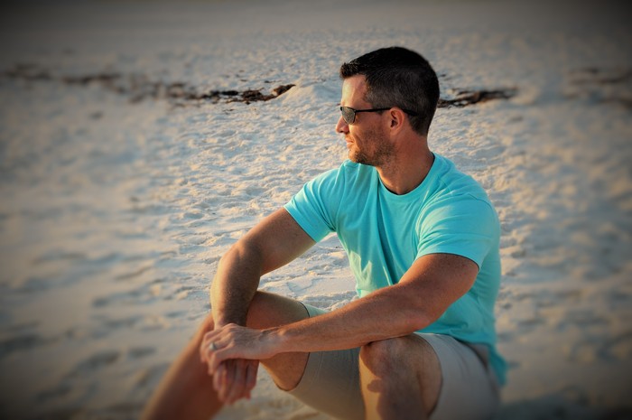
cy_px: 210
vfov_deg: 18.9
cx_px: 316
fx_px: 1263
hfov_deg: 28.1
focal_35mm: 72
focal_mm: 48
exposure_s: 1/250
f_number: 8
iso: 250
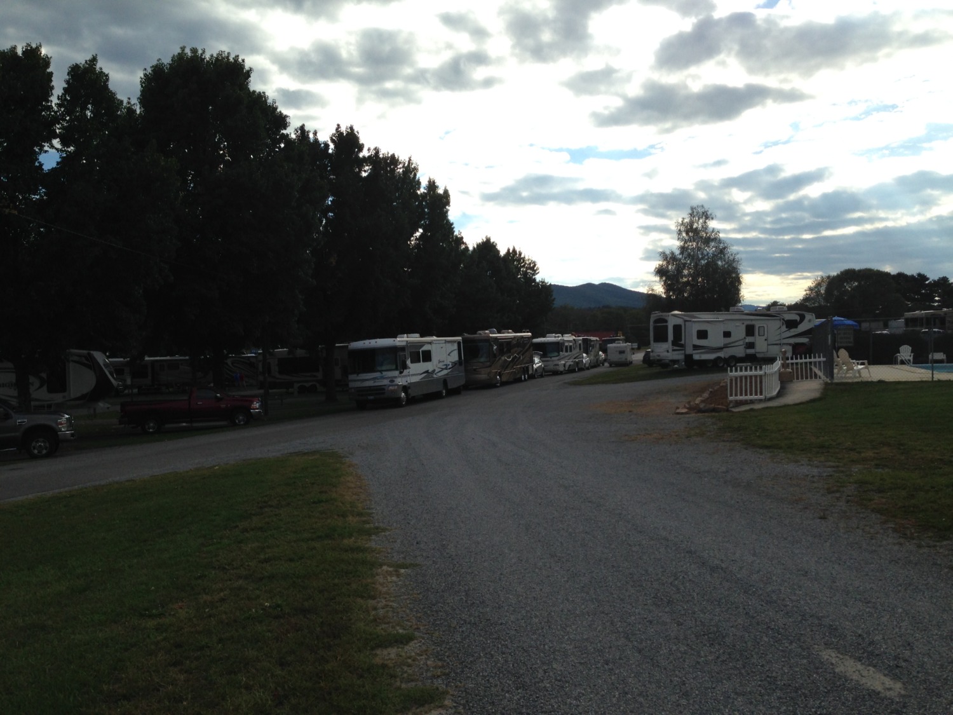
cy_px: 358
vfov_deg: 42.9
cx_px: 476
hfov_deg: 55.4
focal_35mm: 33
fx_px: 909
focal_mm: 4.12
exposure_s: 1/2710
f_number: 2.4
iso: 50
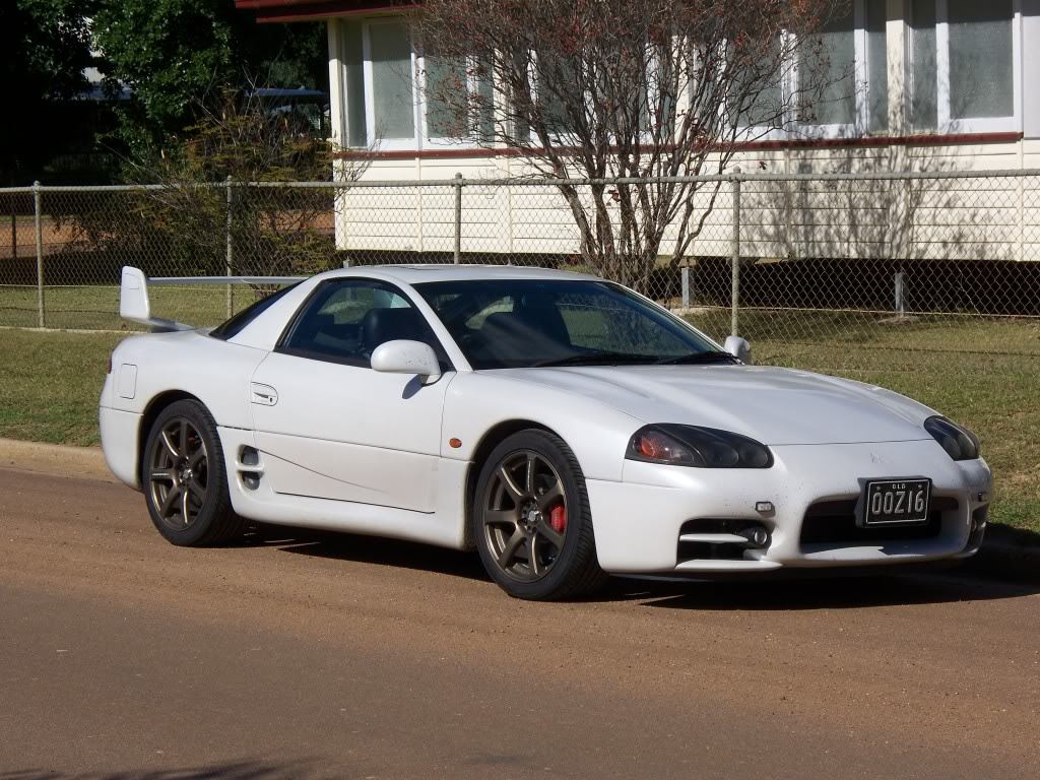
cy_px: 390
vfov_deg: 14.1
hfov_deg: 18.7
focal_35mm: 105
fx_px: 3155
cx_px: 520
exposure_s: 1/400
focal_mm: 22.1
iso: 64
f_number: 6.3
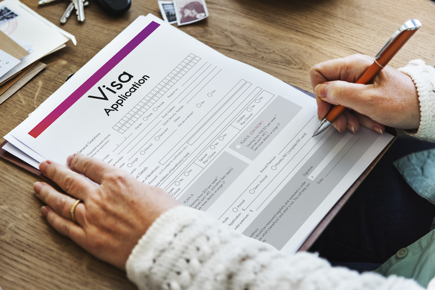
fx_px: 1185
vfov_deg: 14.0
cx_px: 218
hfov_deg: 20.8
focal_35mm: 98
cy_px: 145
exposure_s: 1/160
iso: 200
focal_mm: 98
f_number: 4
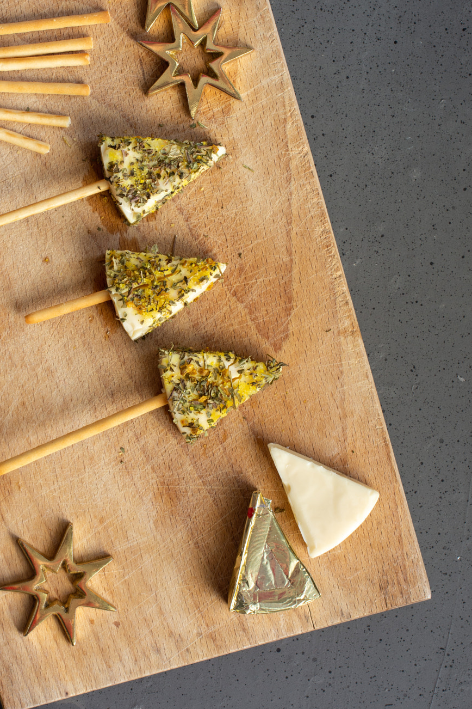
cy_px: 277
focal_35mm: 118
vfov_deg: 17.3
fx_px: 2320
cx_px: 139
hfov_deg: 11.6
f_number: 8
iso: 100
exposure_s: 1/25
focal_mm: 50
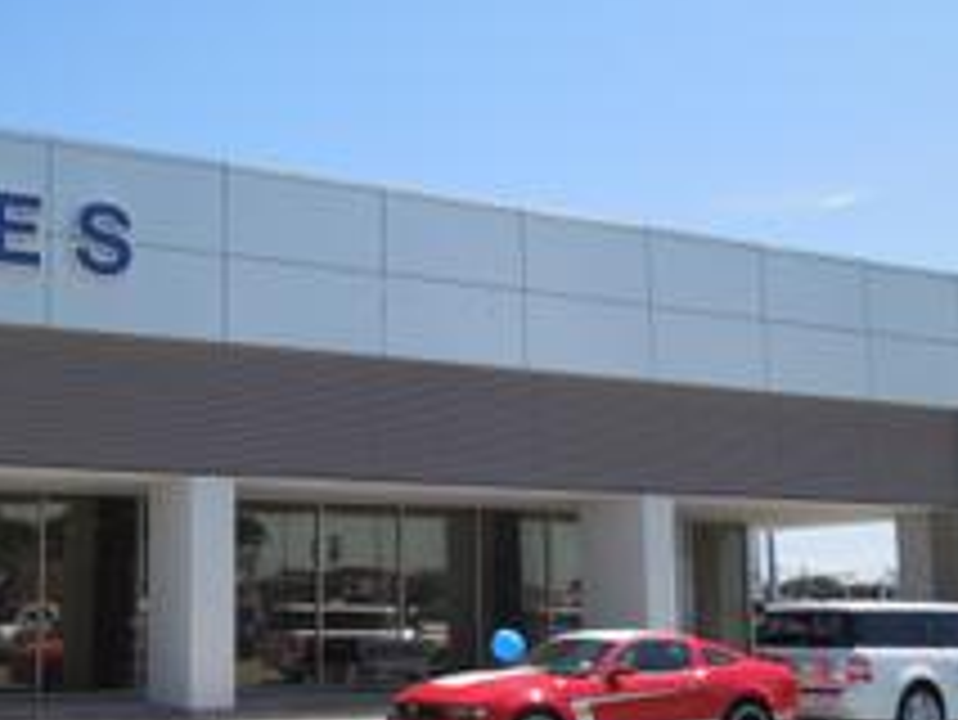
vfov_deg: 30.8
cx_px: 315
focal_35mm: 47
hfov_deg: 39.9
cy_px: 423
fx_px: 1301
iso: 100
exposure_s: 1/320
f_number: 6.6
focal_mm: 4.5
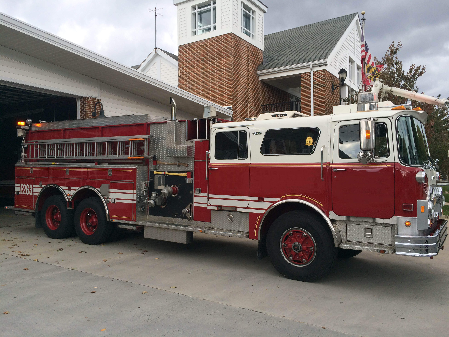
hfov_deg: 61.7
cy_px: 168
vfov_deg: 48.2
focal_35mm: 29
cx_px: 224
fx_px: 376
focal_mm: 4.15
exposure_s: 1/513
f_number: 2.2
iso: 32
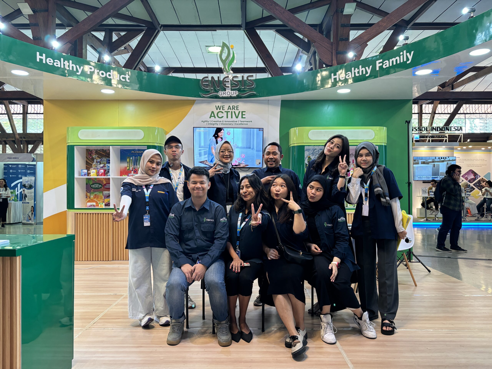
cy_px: 184
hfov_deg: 67.3
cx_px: 246
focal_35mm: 26
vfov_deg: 53.1
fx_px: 370
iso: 250
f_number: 1.6
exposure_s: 1/50
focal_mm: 5.96
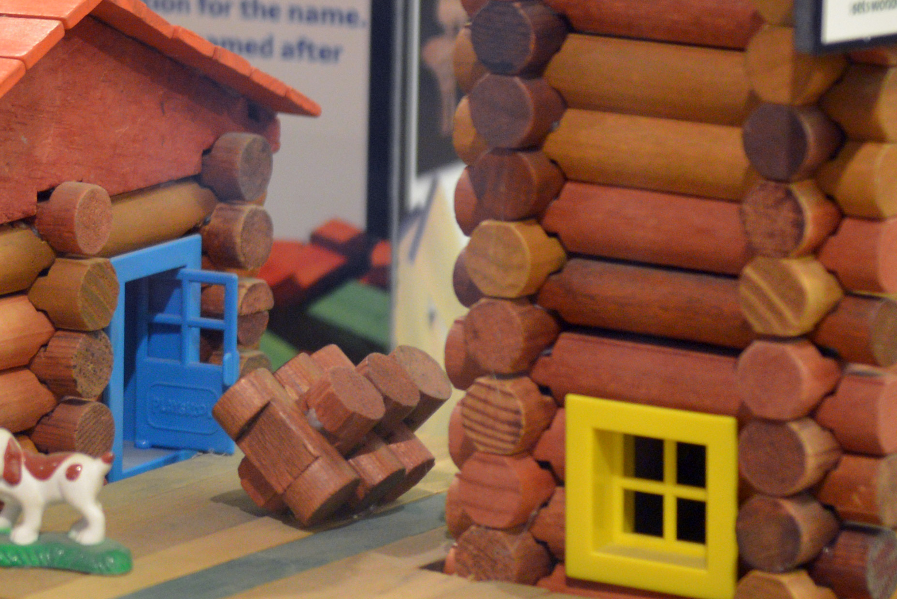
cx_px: -239
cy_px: -36
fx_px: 5532
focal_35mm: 222
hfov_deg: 9.1
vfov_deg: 6.2
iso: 1250
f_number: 3.2
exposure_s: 1/100
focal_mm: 56
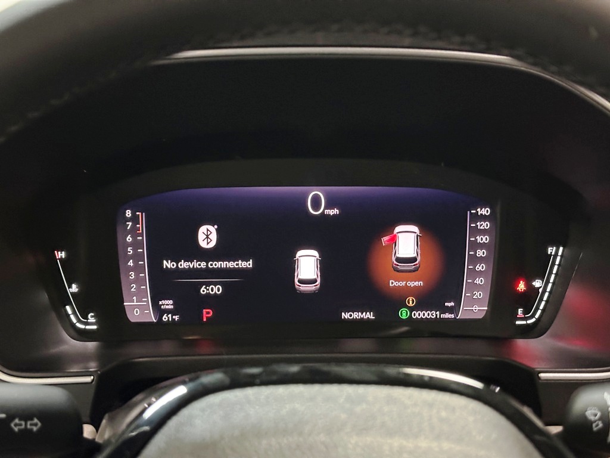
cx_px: 305
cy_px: 229
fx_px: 846
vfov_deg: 30.3
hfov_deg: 39.7
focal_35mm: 48
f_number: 1.78
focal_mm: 6.86
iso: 640
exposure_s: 1/17
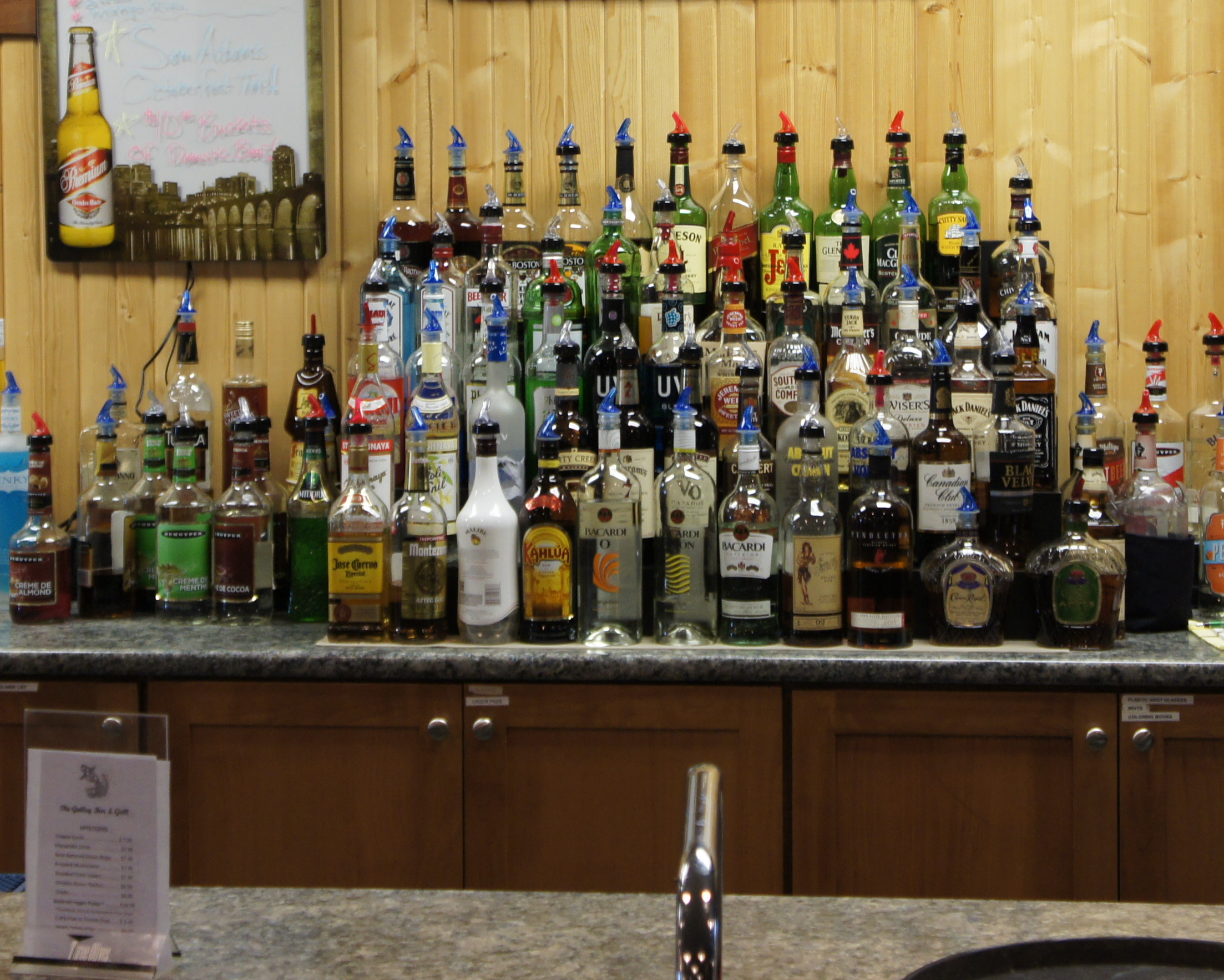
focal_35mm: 82
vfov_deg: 18.6
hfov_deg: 23.3
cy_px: 228
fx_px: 2971
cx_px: 622
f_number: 4
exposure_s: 1/50
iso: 640
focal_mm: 28
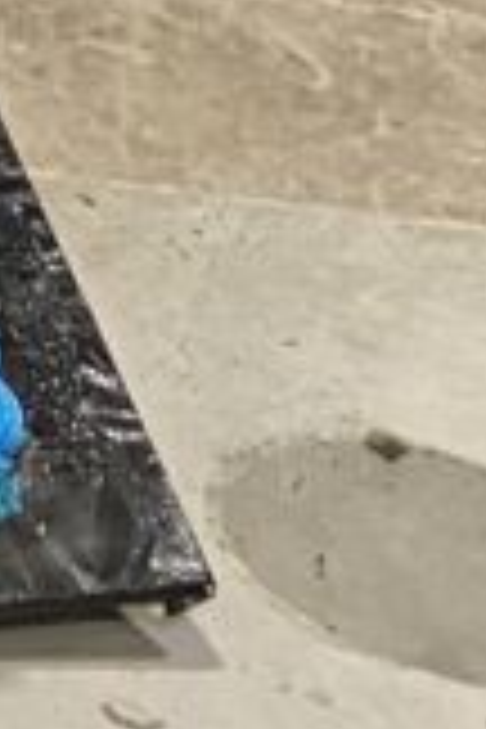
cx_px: -1771
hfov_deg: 5.1
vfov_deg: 7.9
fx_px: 4617
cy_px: -1354
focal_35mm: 228
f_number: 1.8
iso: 250
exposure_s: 1/60
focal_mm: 4.25
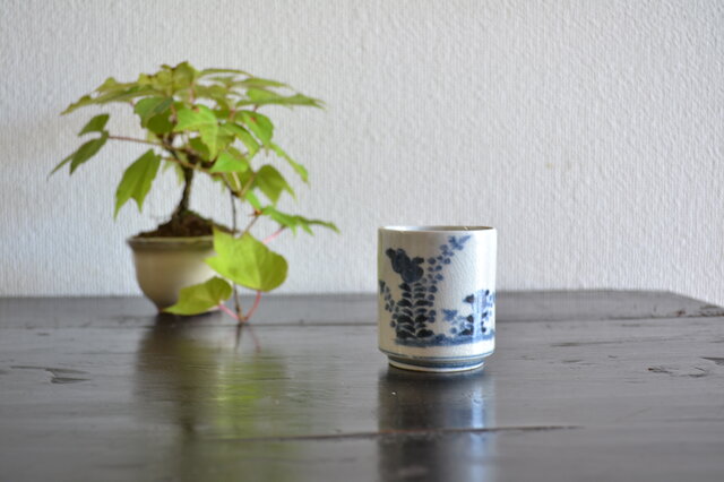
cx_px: 362
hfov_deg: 49.6
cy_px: 241
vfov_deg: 34.2
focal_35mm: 39
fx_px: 784
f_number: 4.2
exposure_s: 1/8
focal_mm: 26
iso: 200
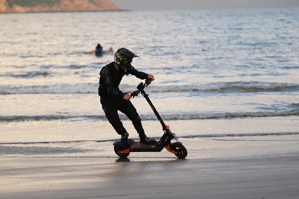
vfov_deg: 7.7
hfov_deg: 11.5
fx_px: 1478
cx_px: 150
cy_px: 100
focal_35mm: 178
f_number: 2.8
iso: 500
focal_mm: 119
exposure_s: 1/1250
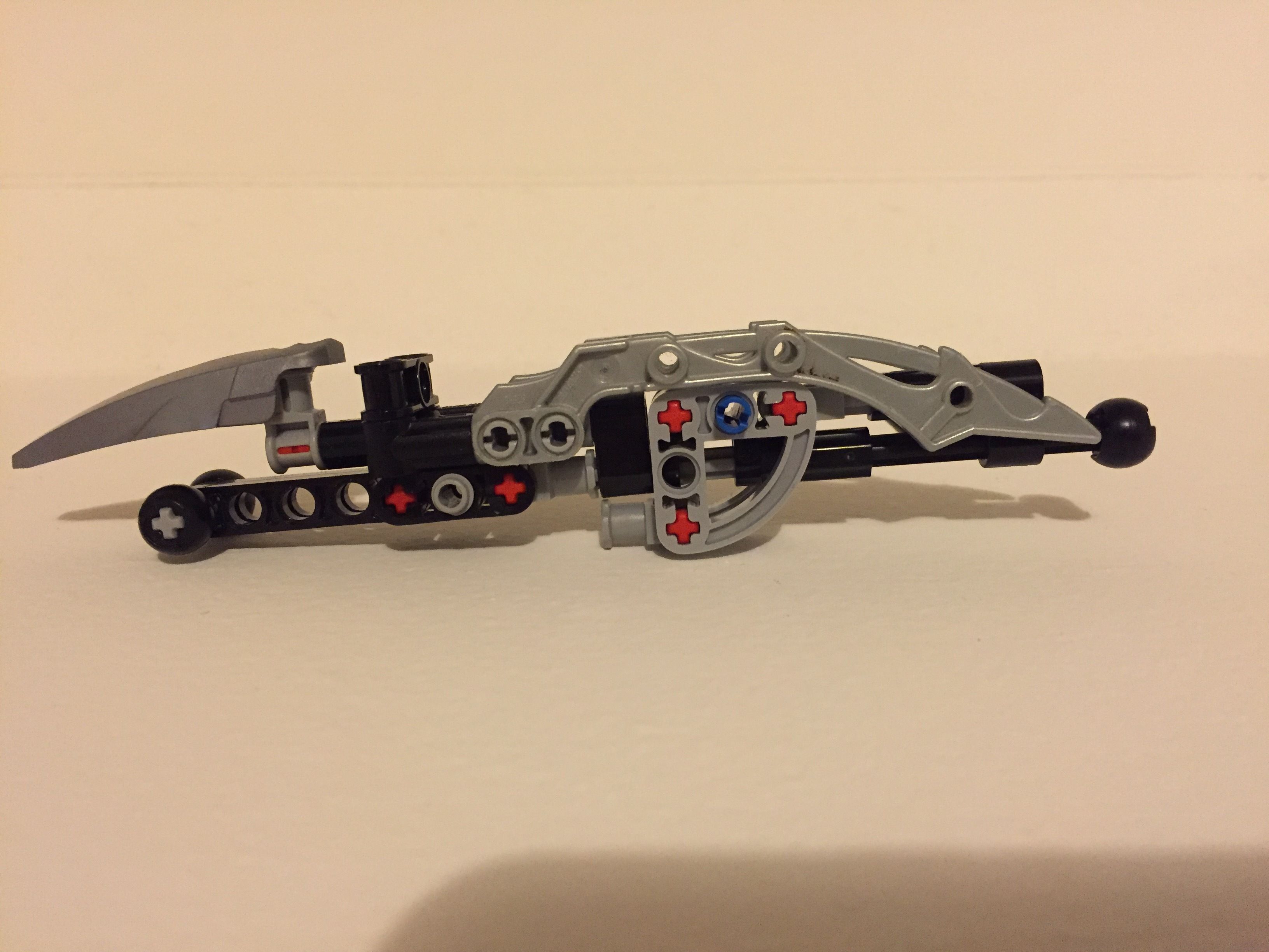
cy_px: 476
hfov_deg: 61.7
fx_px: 1063
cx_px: 634
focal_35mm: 29
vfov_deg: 48.2
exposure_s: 1/15
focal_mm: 4.15
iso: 320
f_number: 2.2
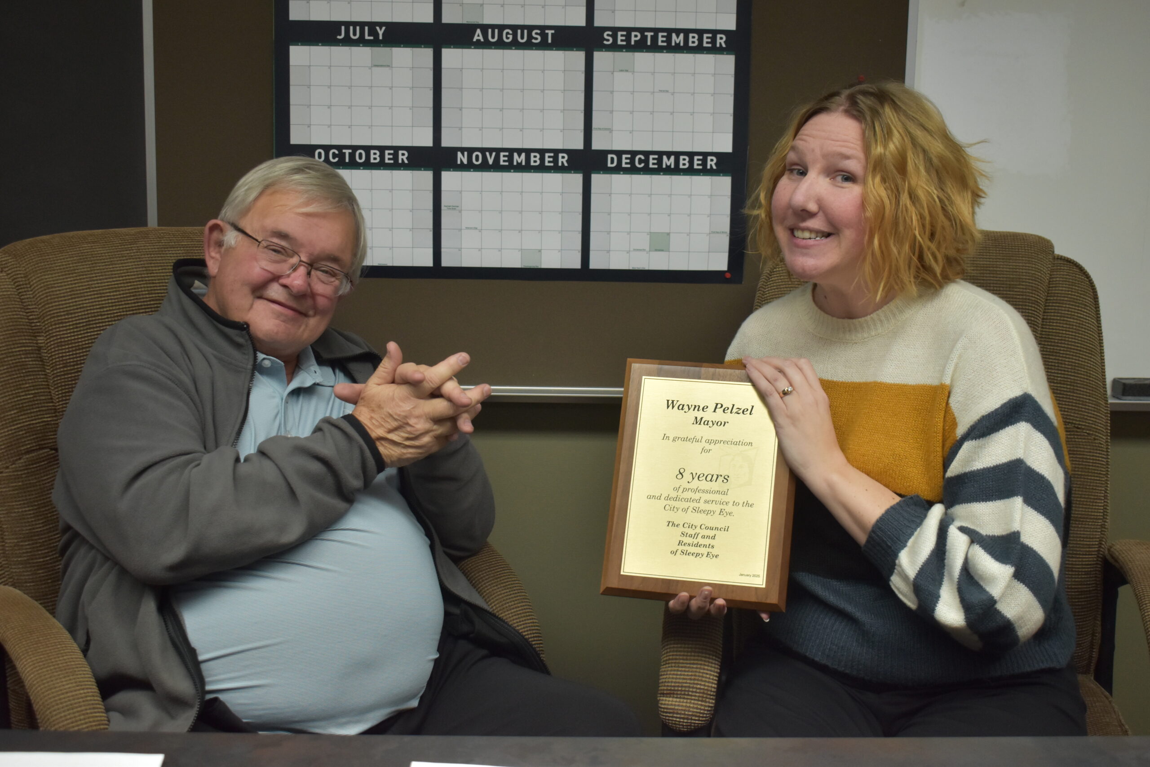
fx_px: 1390
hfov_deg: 45.0
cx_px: 575
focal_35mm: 44
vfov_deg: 30.9
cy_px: 384
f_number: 4.2
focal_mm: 29
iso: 800
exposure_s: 1/160
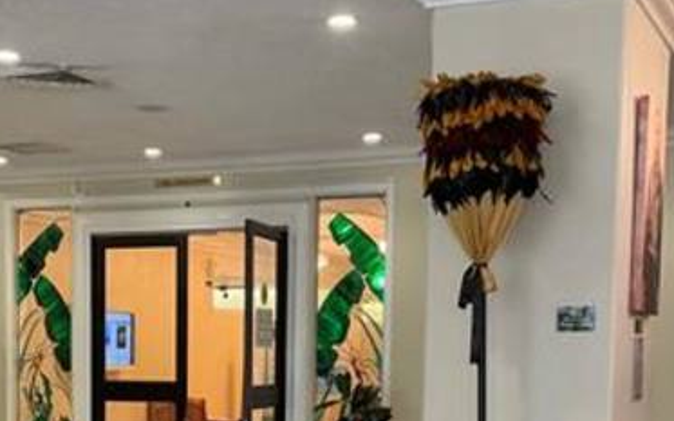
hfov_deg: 28.1
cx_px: 238
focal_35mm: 73
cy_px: 469
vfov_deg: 17.2
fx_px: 1341
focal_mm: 3
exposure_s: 1/60
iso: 100
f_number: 1.8
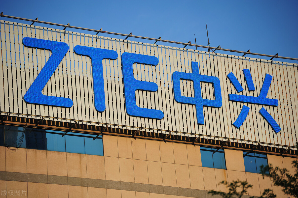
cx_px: 149
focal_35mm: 180
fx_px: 1489
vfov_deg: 7.6
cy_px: 99
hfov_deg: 11.4
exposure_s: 1/1000
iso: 200
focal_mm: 180
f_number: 5
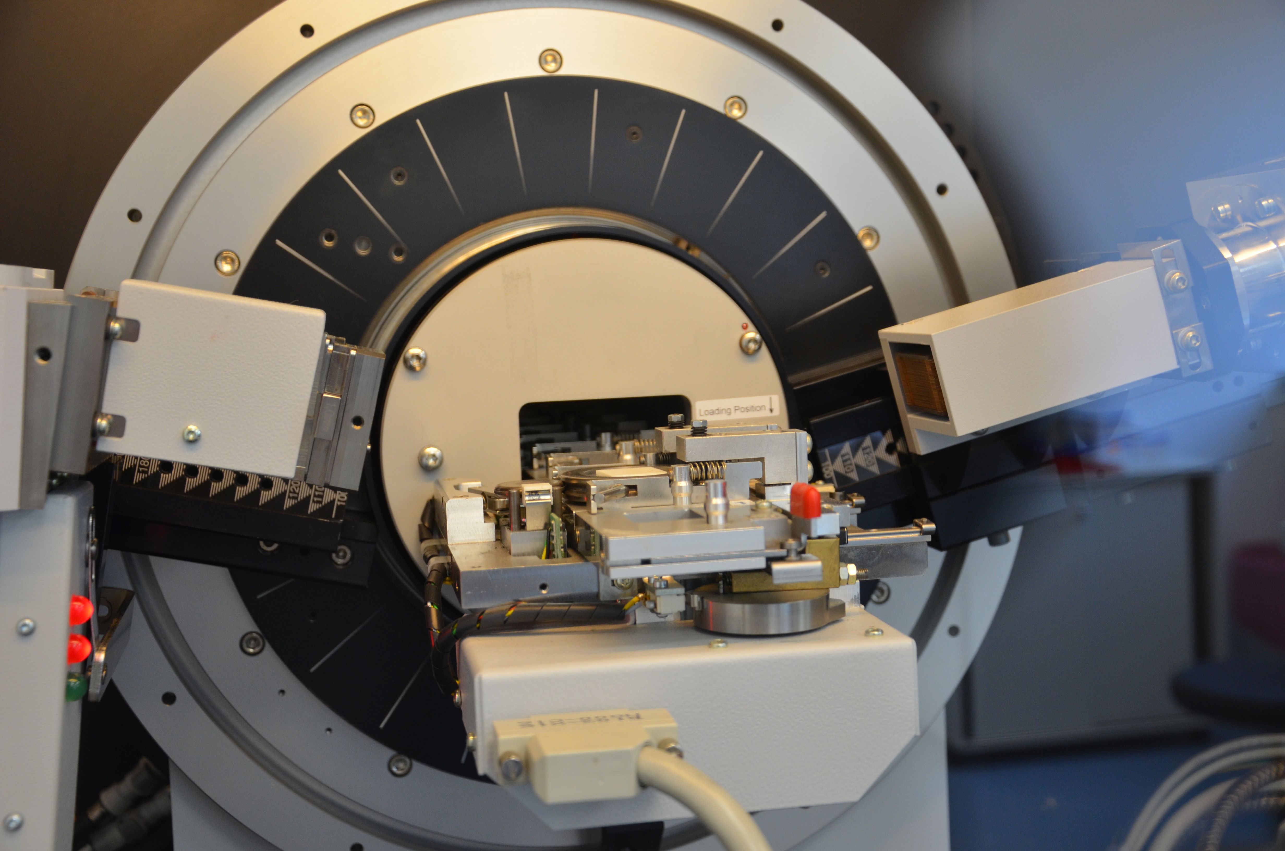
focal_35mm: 48
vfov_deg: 28.0
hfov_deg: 41.2
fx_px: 1710
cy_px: 426
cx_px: 642
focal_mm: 32
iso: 560
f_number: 4.2
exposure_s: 1/60
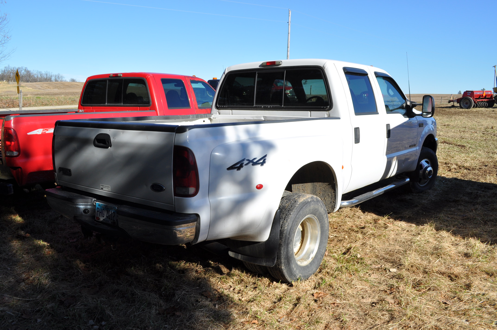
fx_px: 455
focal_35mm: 33
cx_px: 248
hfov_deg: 57.3
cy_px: 165
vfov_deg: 39.9
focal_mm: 22
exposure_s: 1/320
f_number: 9
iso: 200
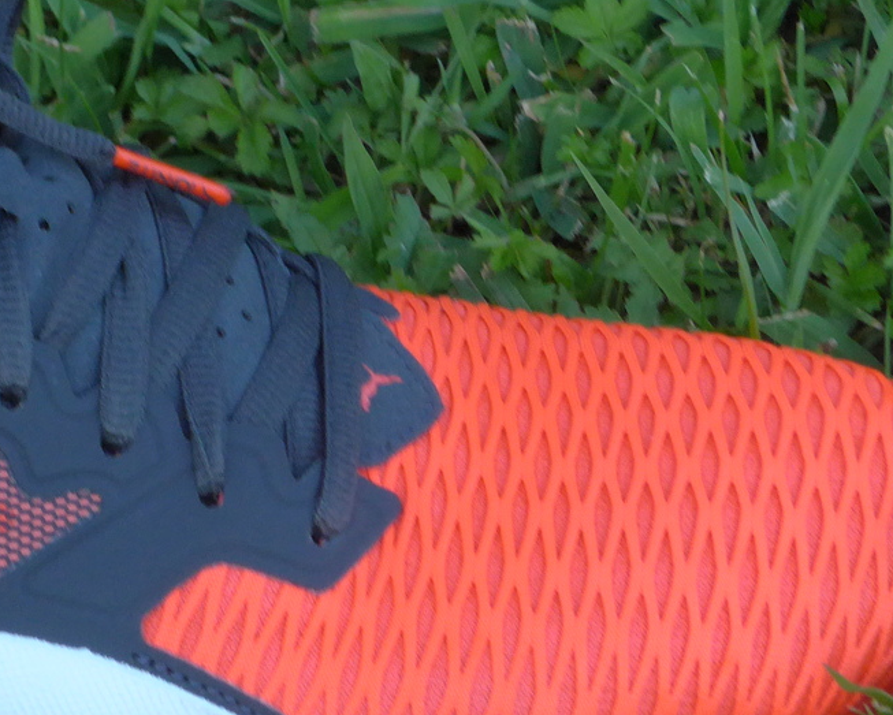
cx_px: -4
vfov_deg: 3.9
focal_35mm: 398
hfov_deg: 4.9
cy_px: 230
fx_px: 10524
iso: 400
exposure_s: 1/80
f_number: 5.8
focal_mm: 39.6
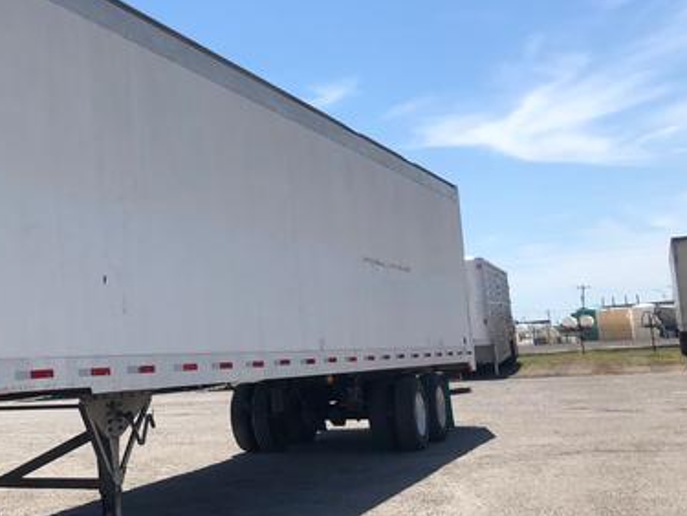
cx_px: 18
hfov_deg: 32.0
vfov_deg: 26.1
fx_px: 1112
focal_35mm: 56
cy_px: 246
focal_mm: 3.99
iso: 25
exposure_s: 1/2703
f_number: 1.8
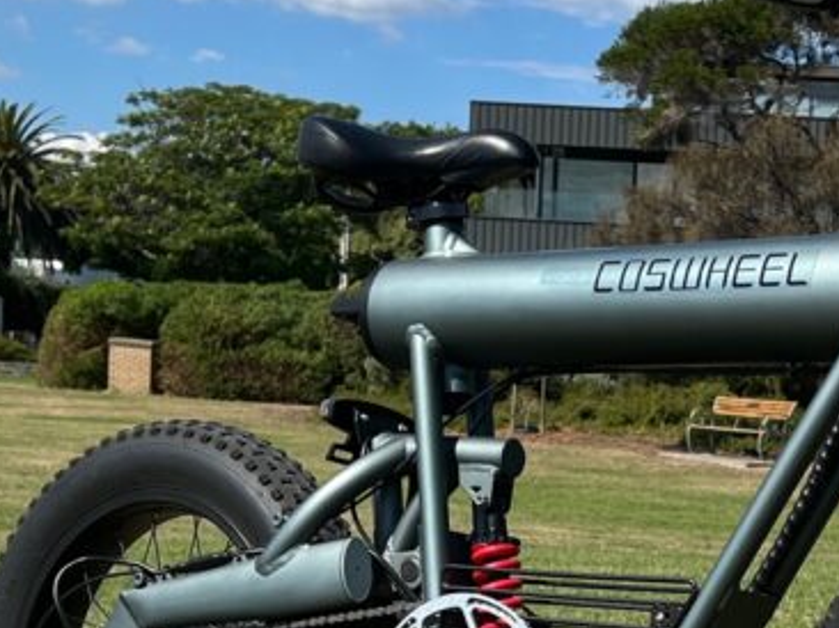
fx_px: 2204
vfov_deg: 15.9
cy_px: 635
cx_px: 683
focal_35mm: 91
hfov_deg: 21.3
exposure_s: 1/4630
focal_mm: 5.7
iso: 50
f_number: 1.5
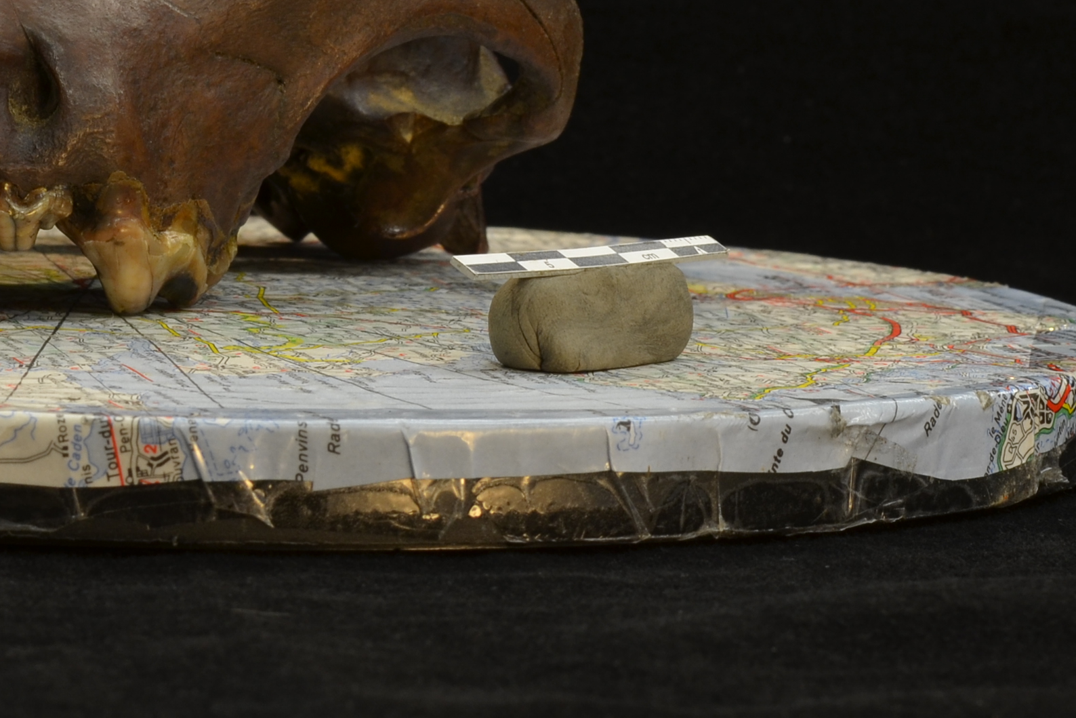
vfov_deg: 6.5
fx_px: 6247
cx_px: 169
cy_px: -96
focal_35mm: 209
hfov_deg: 9.8
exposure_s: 1/4
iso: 200
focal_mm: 60
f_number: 14
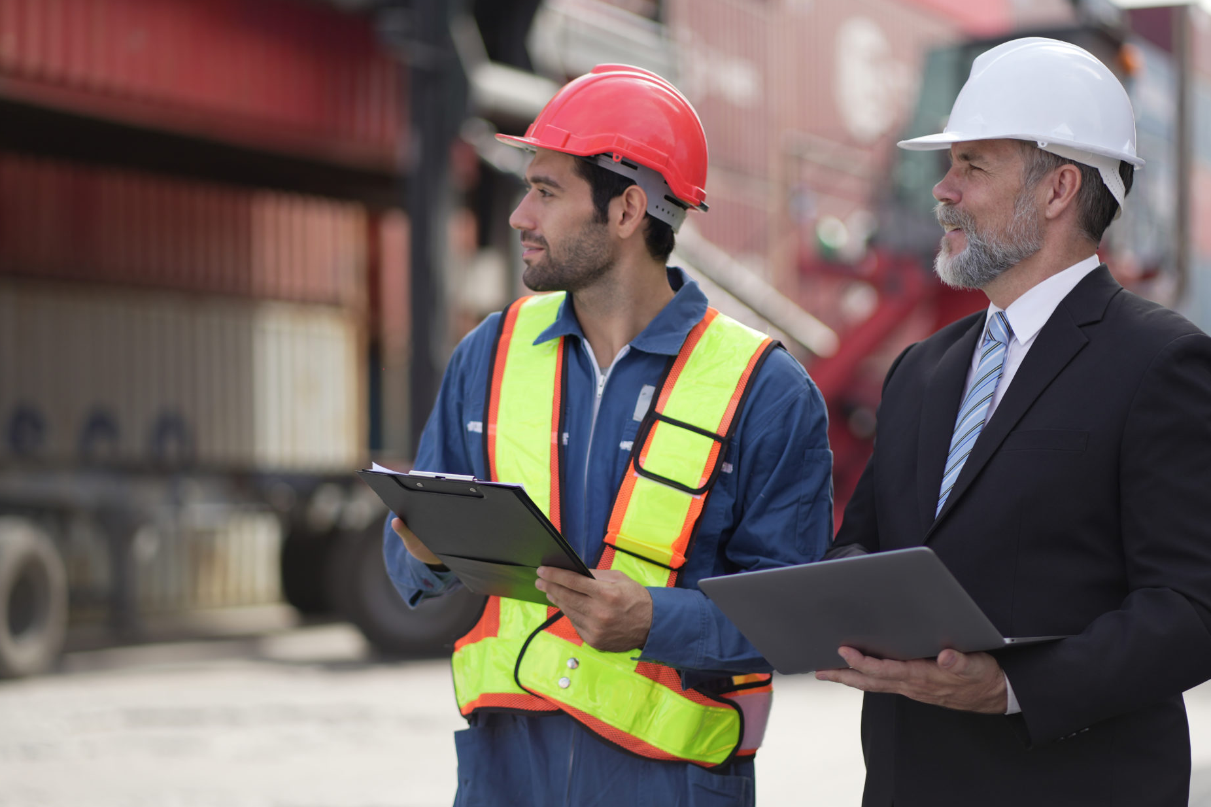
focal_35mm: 94
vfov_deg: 14.5
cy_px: 384
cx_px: 650
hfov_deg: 21.7
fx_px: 3161
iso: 100
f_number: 2
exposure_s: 1/1250
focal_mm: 85
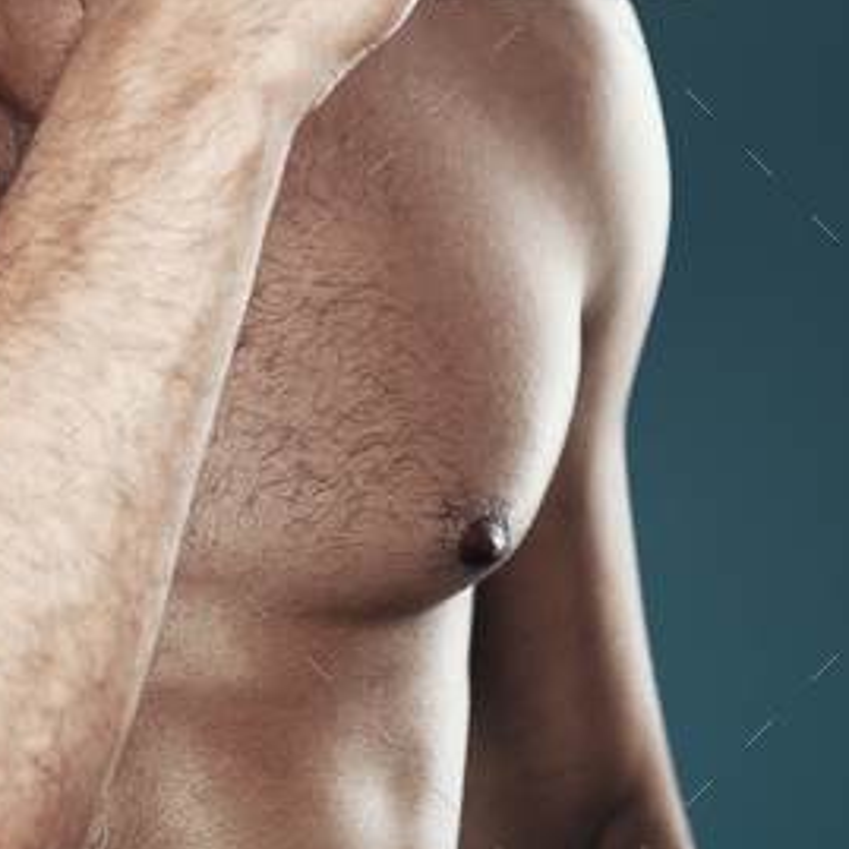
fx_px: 3108
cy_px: -49
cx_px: 82
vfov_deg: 15.2
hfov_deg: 15.4
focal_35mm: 112
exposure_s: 1/100
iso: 100
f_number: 2.8
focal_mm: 40
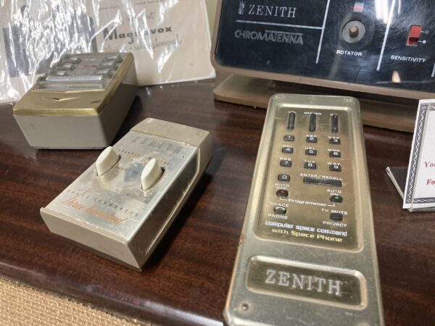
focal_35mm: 28
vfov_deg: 49.7
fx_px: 352
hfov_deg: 63.4
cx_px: 218
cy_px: 163
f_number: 1.8
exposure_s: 1/60
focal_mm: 3.99
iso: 320
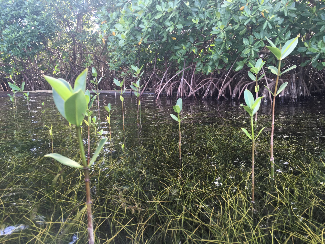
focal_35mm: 29
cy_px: 122
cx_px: 162
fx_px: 272
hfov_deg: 61.7
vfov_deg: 48.2
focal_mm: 4.15
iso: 40
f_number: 2.2
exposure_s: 1/100
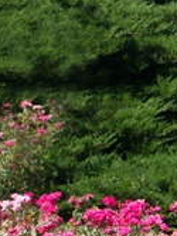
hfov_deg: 1.7
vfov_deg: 2.3
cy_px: -8
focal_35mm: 863
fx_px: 5891
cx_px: -343
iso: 500
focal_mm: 150
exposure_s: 1/1250
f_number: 7.1
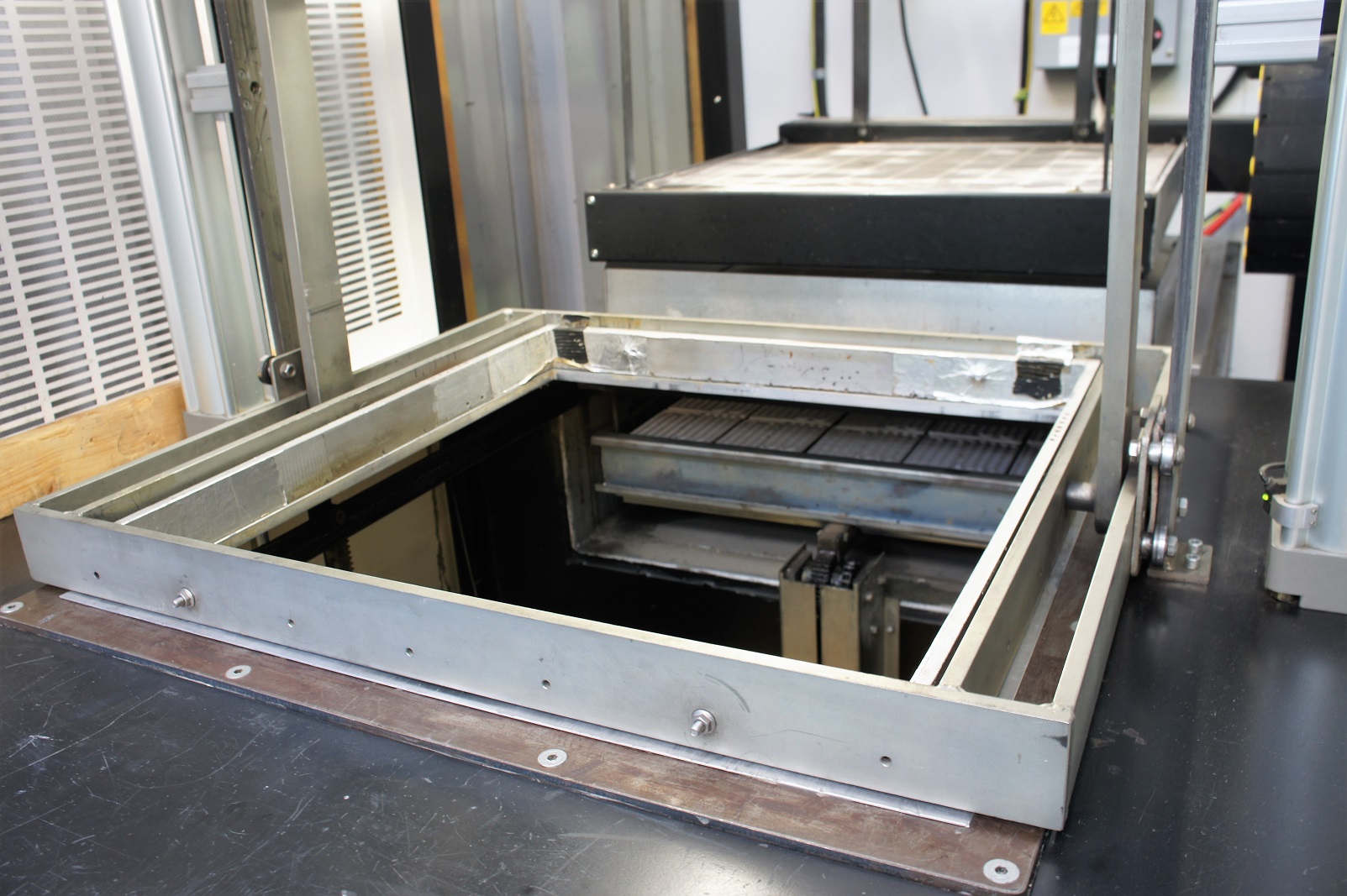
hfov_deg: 62.0
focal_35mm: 30
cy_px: 448
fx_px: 1122
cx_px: 674
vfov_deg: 43.6
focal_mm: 20
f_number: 5.6
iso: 200
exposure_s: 1/5
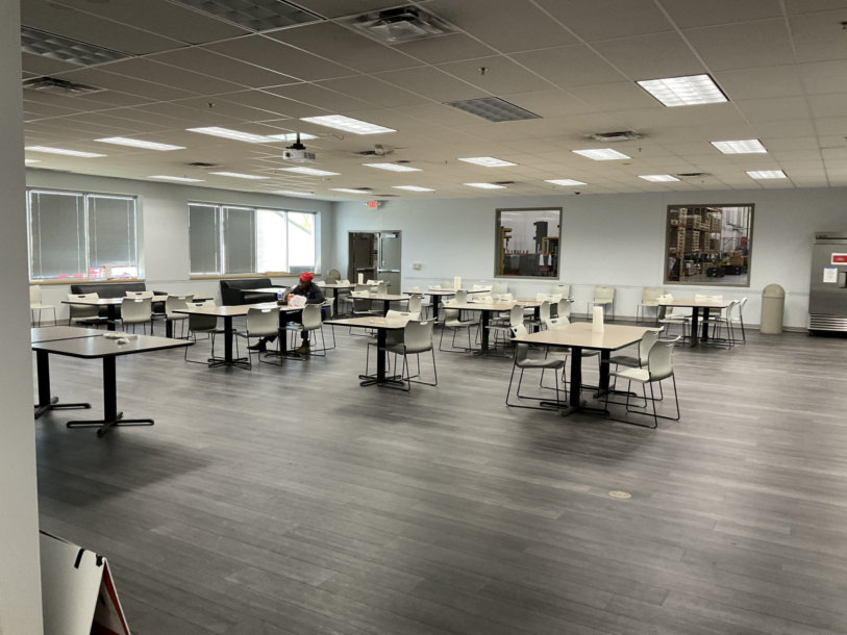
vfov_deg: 48.2
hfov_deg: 61.7
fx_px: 710
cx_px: 424
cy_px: 318
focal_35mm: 29
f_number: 1.8
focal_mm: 3
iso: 50
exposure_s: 1/60
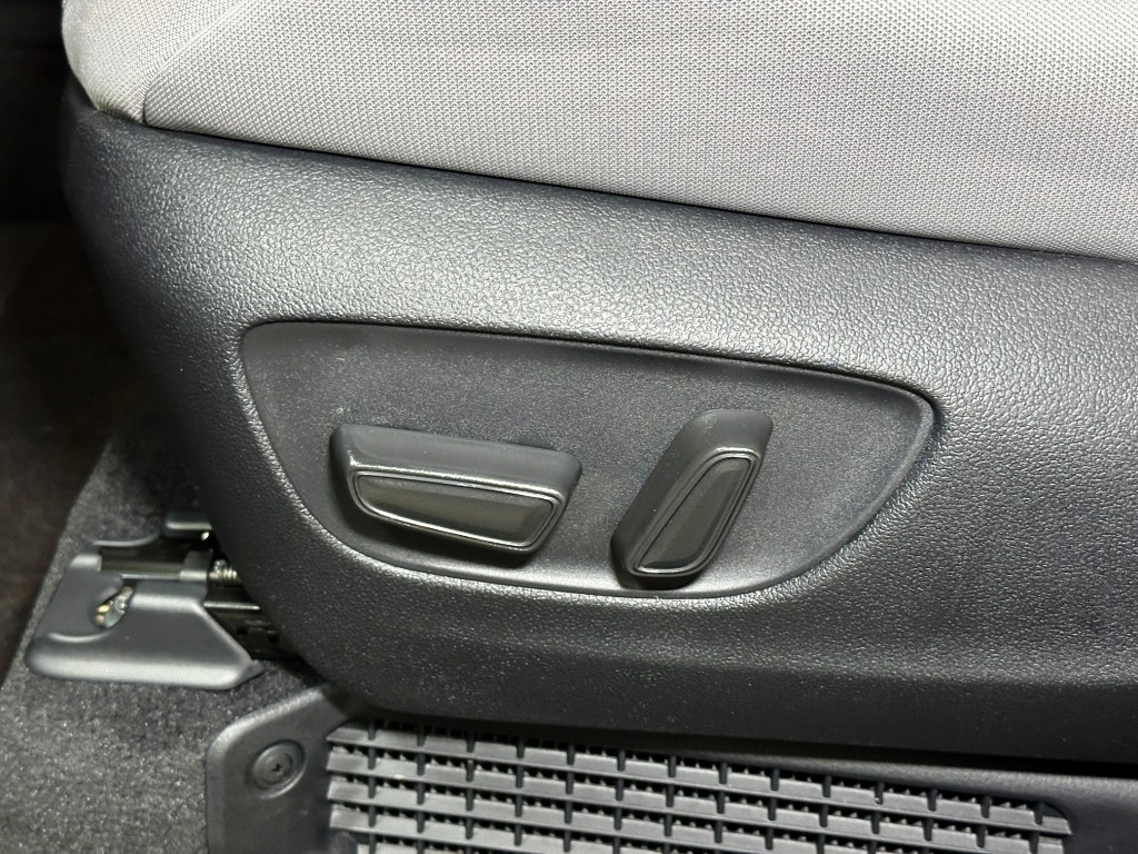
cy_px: 427
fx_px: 1578
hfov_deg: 39.7
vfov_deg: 30.3
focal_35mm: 48
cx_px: 569
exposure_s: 1/30
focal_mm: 6.86
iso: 500
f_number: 1.78
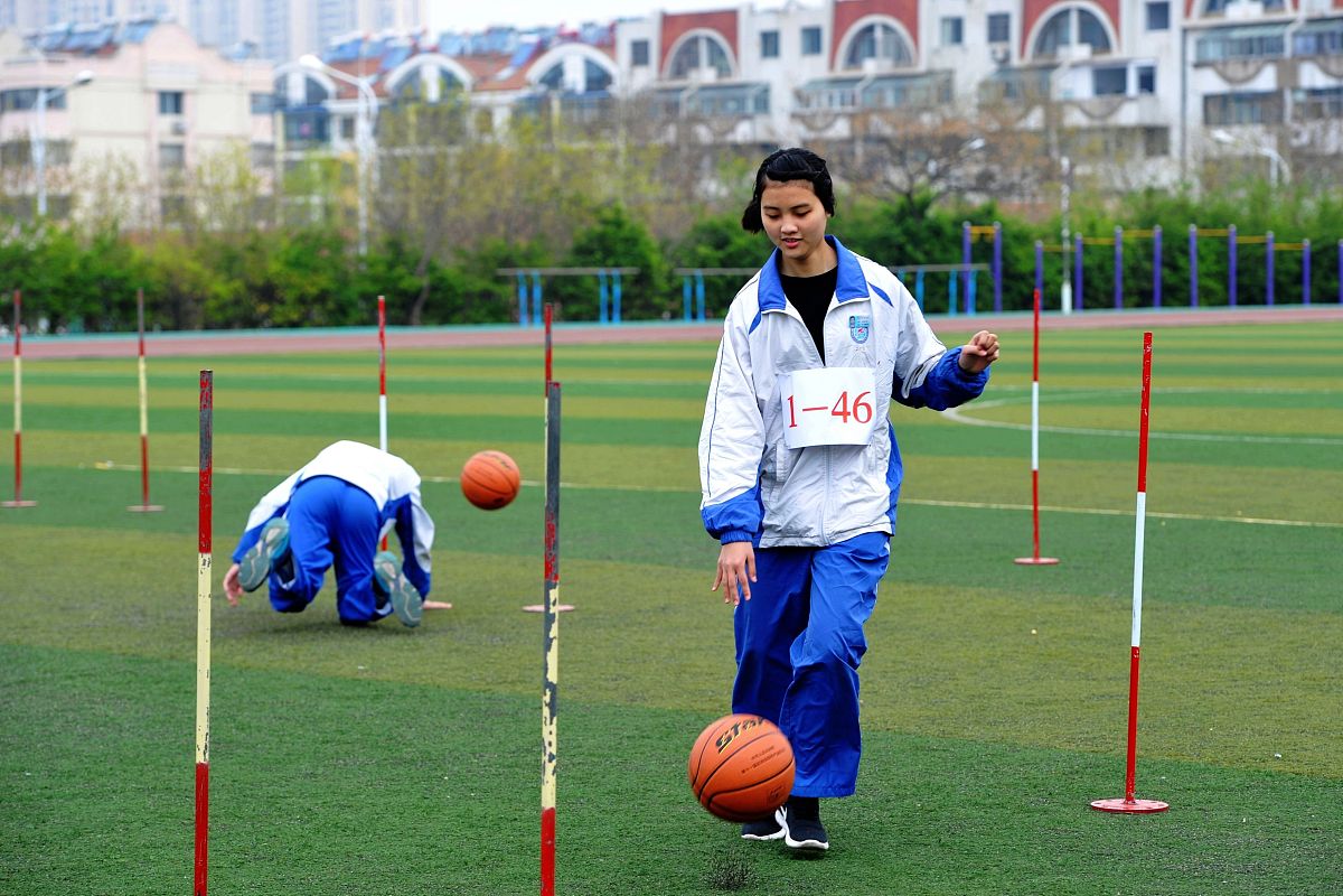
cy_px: 448
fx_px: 3917
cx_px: 672
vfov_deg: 13.0
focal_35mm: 105
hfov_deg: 19.5
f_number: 3.5
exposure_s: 1/320
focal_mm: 105
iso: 200
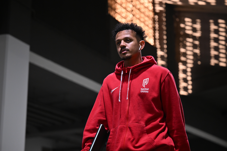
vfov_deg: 16.9
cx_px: 114
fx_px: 511
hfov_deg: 25.1
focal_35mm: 81
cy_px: 76
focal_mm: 81
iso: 1600
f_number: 2.8
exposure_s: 1/640
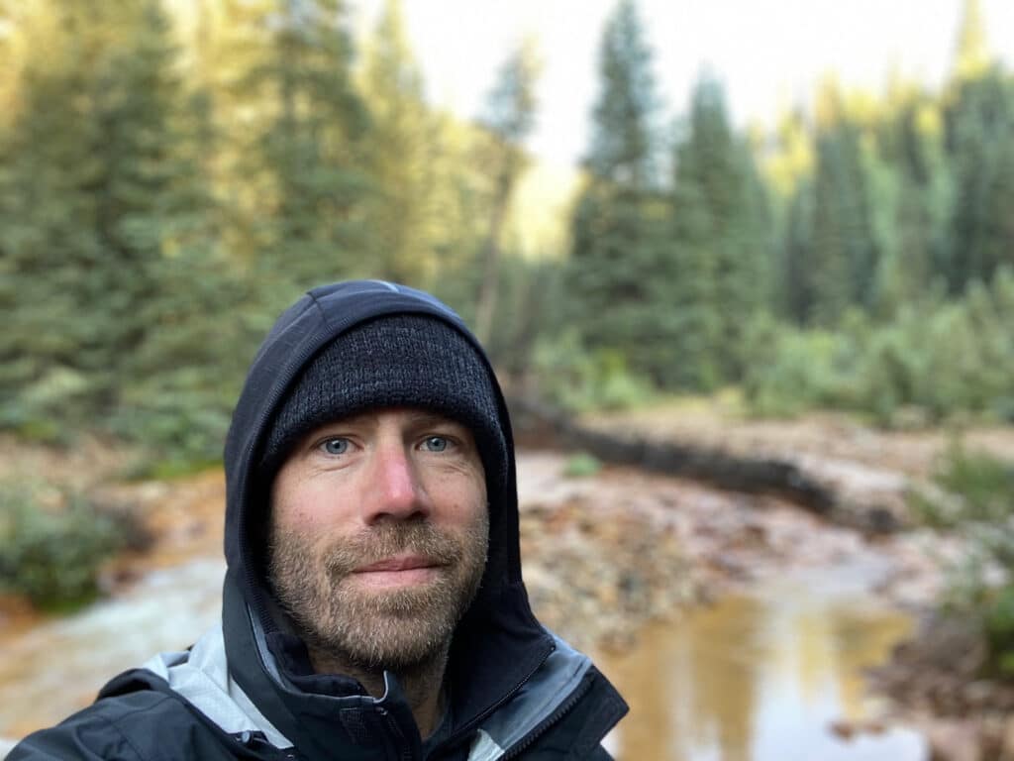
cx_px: 507
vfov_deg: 46.8
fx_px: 879
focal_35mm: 30
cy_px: 380
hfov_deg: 60.0
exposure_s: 1/60
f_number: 2.2
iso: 100
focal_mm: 2.71
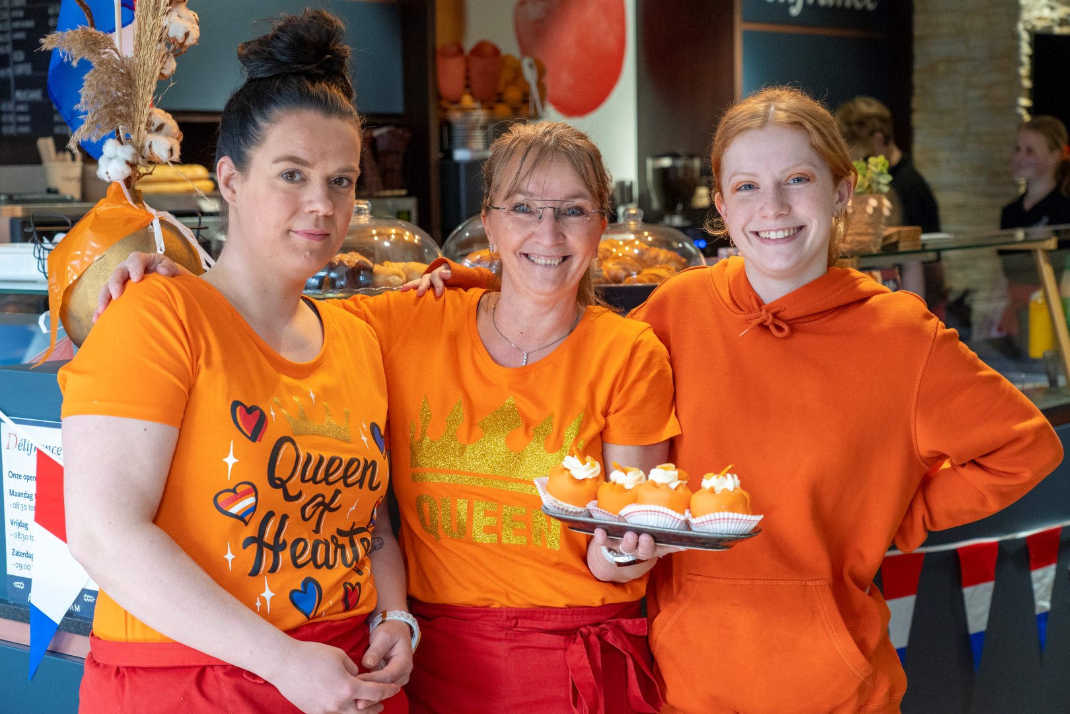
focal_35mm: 59
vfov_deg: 23.0
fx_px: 1753
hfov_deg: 33.9
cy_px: 357
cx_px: 535
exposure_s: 1/320
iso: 4000
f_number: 5
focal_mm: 59
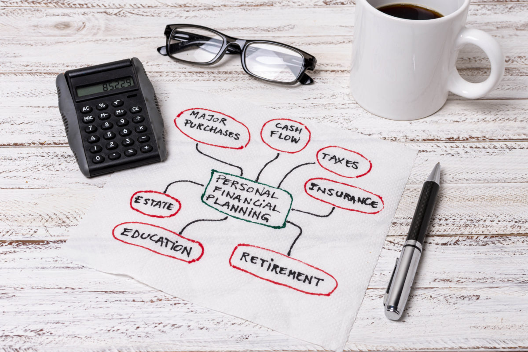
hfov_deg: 37.9
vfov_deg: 25.8
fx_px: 770
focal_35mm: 52
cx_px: 264
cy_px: 176
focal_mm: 35
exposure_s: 1/160
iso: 100
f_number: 7.1
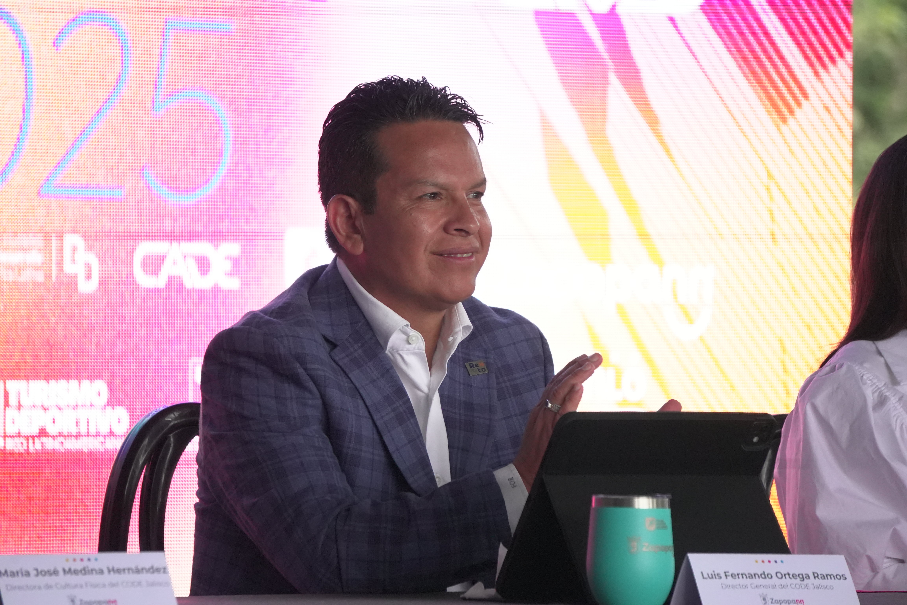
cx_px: 454
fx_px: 6726
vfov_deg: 5.1
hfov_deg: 7.7
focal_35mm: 267
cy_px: 302
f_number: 6.3
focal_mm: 178
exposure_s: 1/1250
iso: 4000
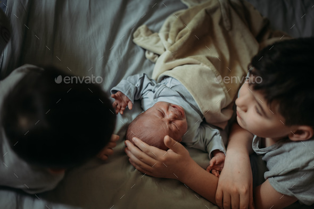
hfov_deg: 39.6
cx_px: 157
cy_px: 104
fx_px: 436
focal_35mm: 50
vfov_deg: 27.0
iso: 1250
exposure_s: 1/160
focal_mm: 50
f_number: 1.8
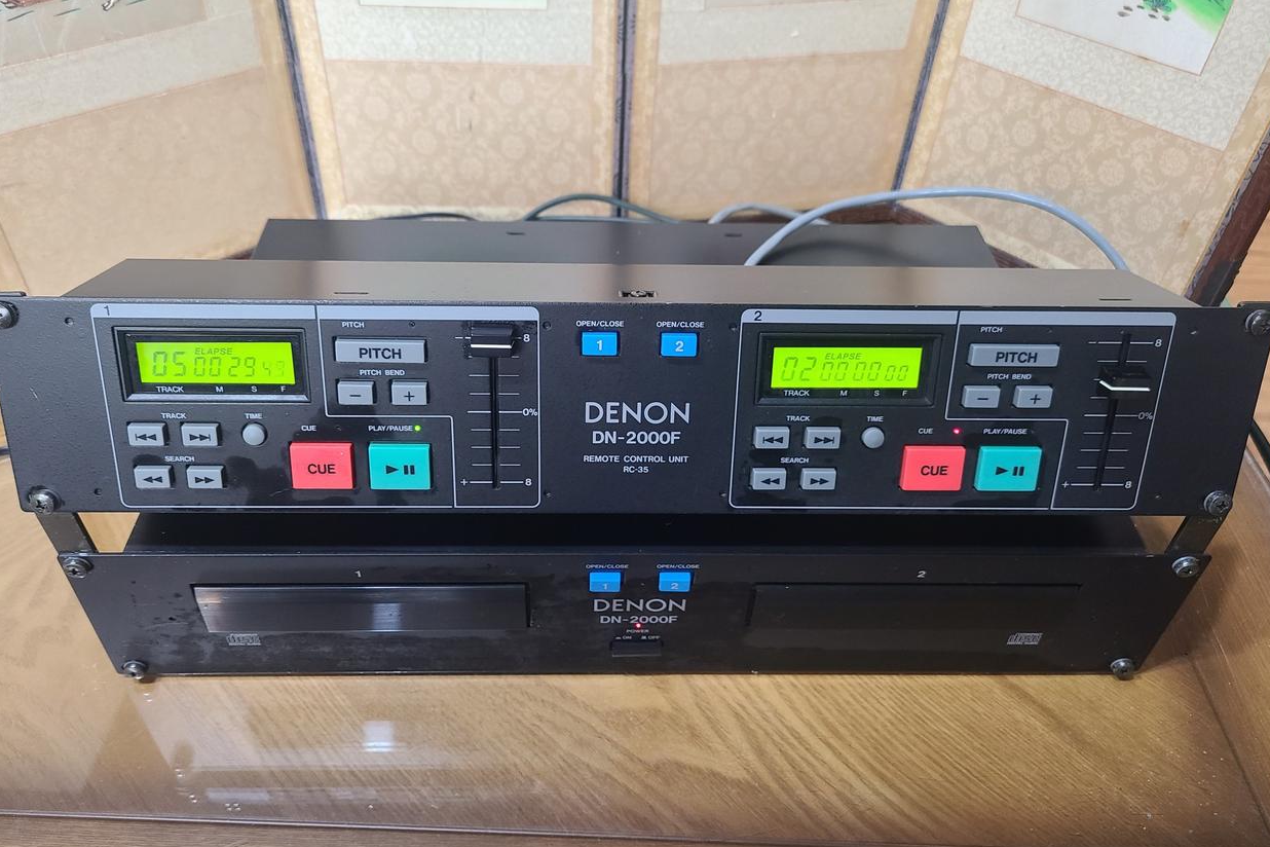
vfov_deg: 46.3
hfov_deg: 65.5
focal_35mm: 28
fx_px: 988
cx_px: 637
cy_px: 360
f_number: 1.8
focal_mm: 5.4
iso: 500
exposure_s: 1/40
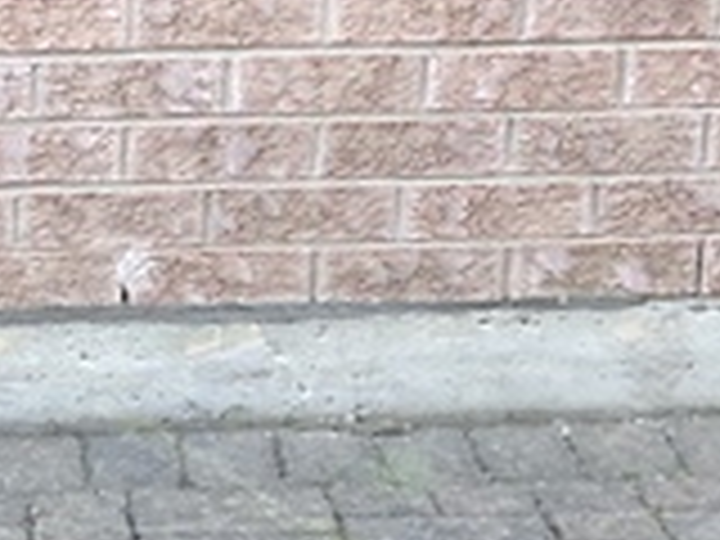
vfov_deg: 10.4
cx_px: -243
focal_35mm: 140
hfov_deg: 13.5
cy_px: 716
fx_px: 2912
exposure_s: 1/40
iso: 20
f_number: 1.8
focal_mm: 4
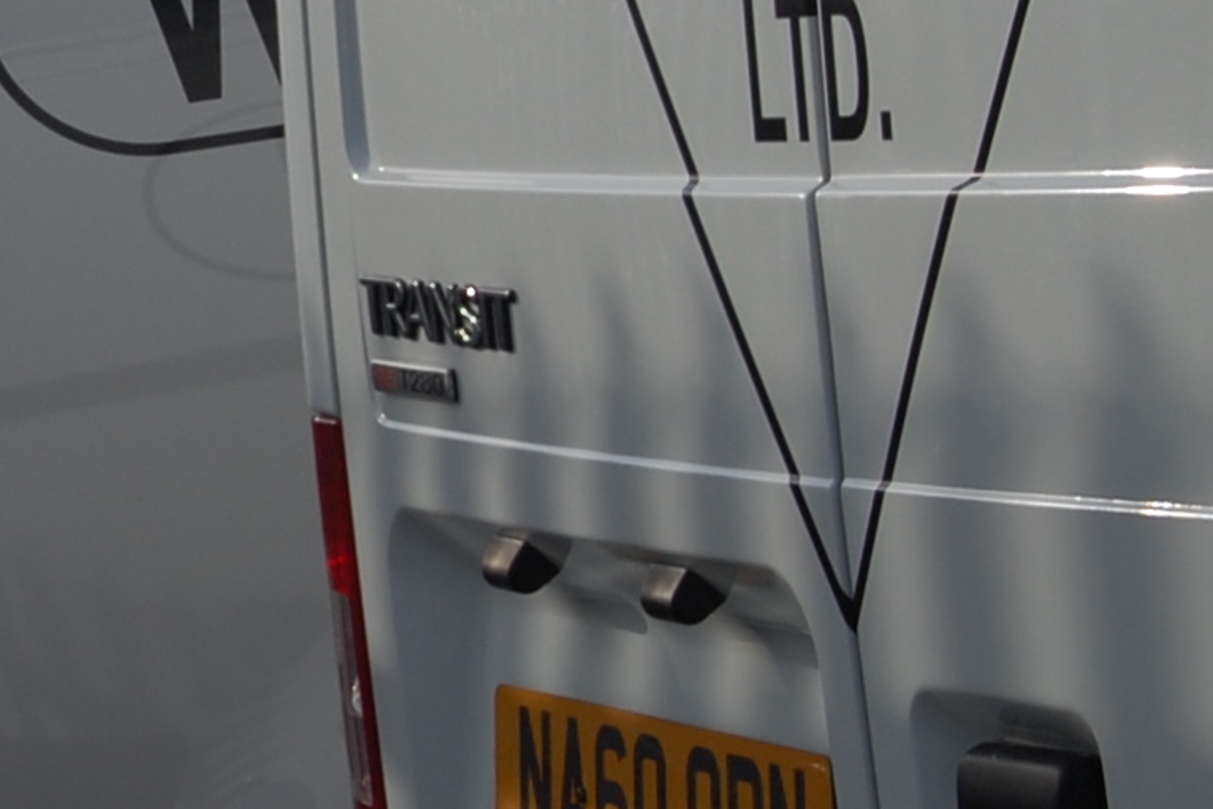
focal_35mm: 200
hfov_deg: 10.1
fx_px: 6740
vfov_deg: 6.9
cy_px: 171
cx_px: -304
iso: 200
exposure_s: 1/400
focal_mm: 34
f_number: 10
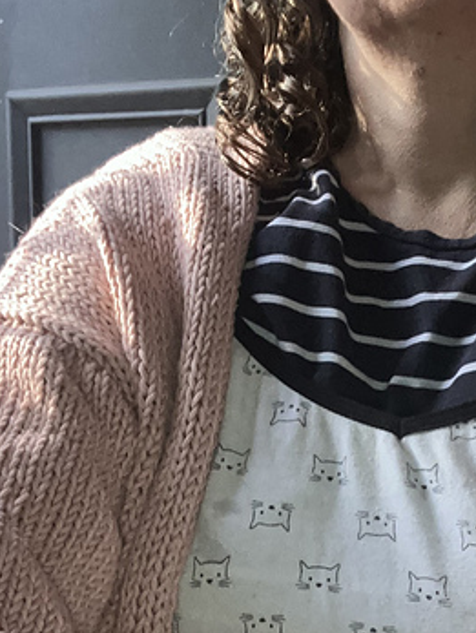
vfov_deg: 32.5
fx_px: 1080
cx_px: 327
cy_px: 401
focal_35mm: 59
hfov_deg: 24.7
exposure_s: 1/49
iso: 250
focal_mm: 2.87
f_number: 2.2
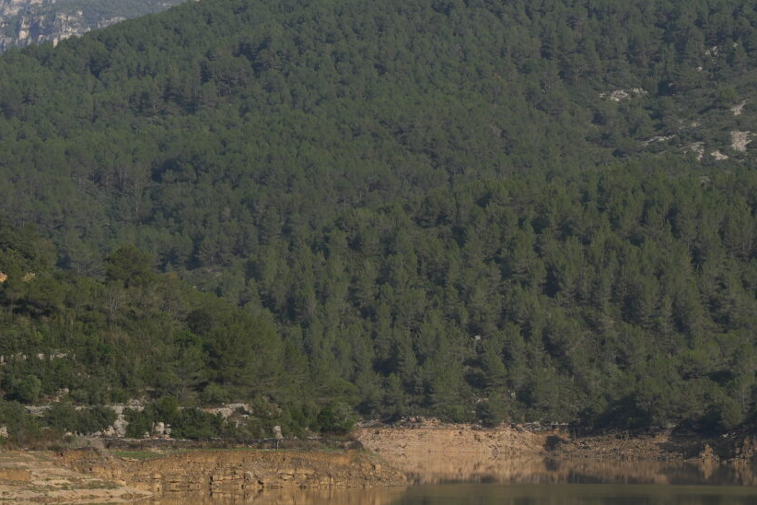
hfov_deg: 9.4
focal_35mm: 218
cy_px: 556
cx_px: 585
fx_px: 4584
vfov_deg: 6.3
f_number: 9
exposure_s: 1/320
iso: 125
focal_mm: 70
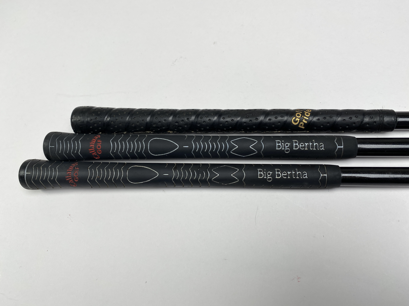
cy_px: 153
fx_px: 307
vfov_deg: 53.1
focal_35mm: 26
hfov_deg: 67.3
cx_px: 204
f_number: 1.8
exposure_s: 1/277
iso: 32
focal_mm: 4.25
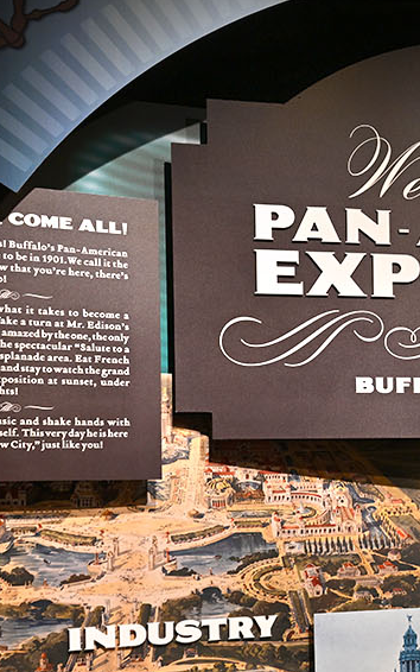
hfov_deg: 15.8
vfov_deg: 29.1
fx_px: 1281
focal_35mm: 70
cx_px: 765
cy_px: 475
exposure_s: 1/10
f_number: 7.1
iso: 560
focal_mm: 24
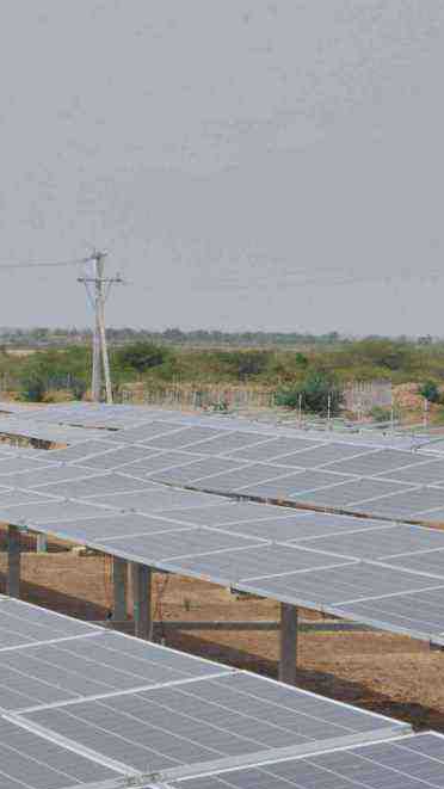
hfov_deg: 7.1
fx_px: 3515
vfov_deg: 12.8
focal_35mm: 168
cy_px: 462
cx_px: -235
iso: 250
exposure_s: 1/125
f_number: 25
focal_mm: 55
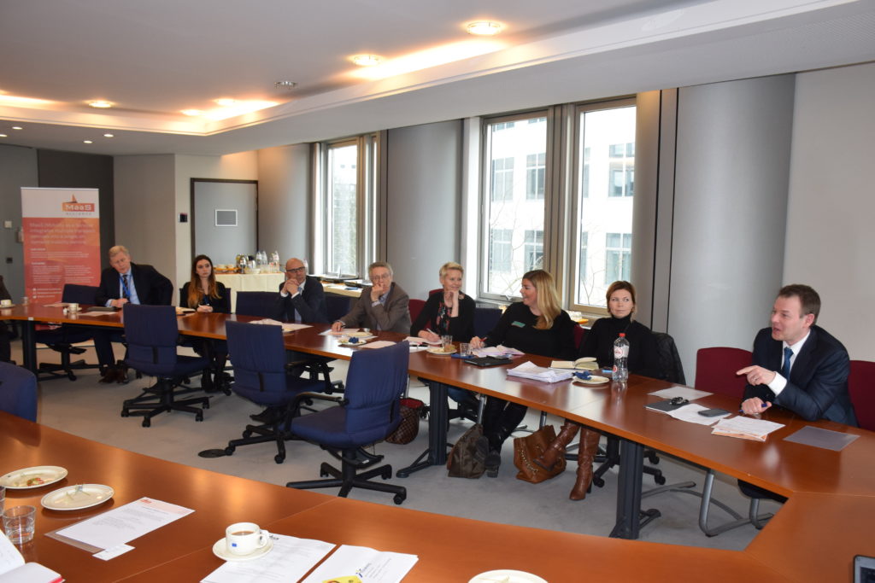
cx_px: 438
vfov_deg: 43.6
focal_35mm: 30
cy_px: 292
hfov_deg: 61.9
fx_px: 729
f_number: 5.6
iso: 800
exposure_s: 1/125
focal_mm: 20
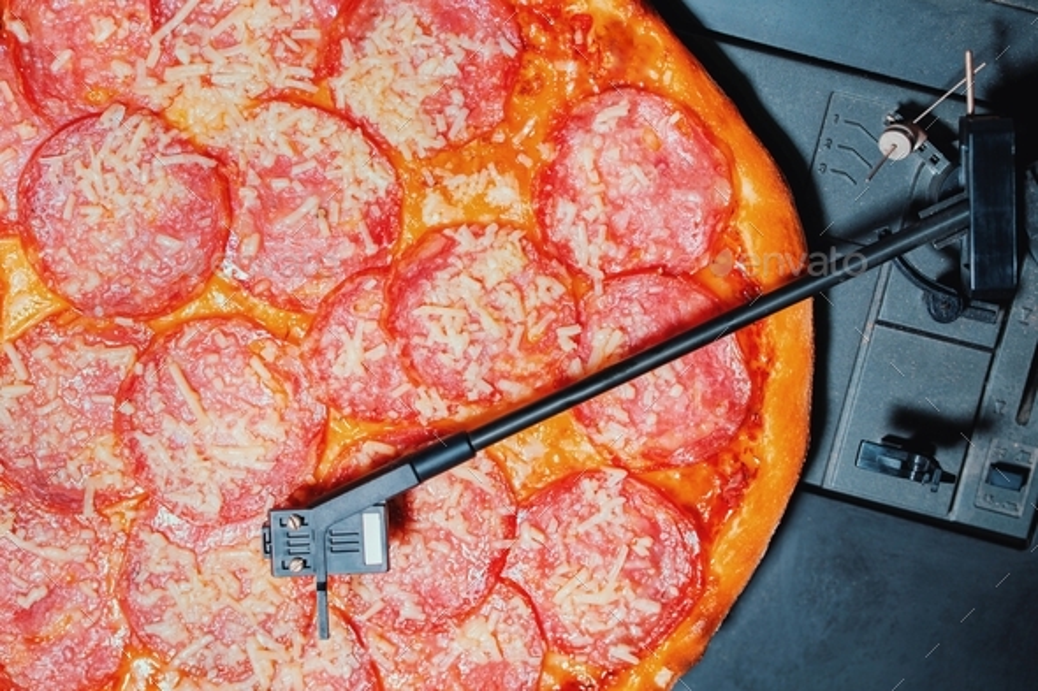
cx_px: 519
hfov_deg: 23.9
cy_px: 346
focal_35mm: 85
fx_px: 2450
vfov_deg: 16.1
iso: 400
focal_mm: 85
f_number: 4
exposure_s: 1/200
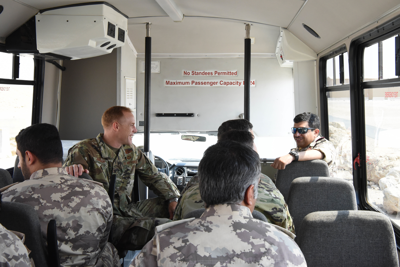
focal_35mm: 44
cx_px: 200
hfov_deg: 44.5
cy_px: 134
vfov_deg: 30.5
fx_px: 489
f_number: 13
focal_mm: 44
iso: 2500
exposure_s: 1/200
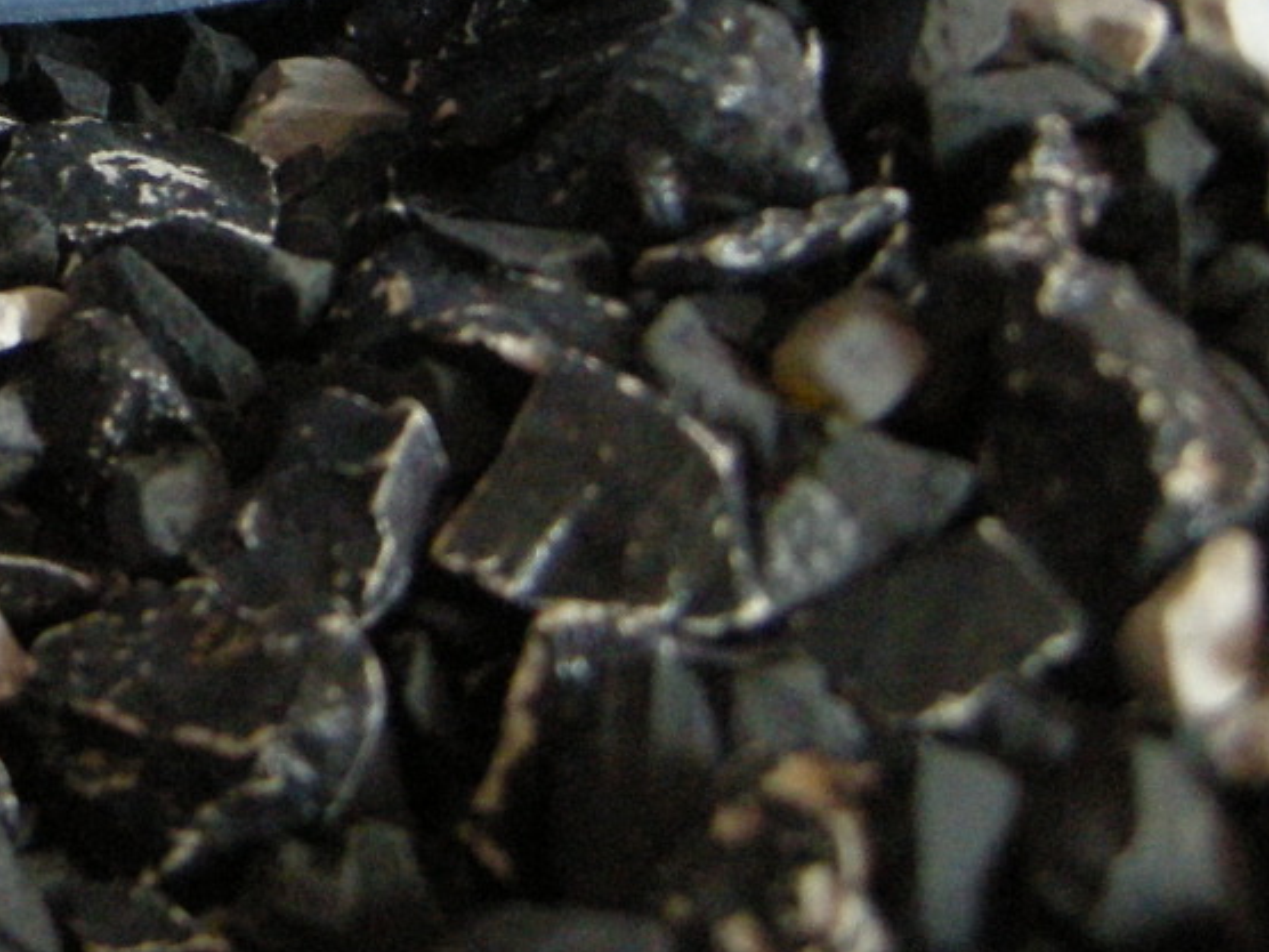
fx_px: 4729
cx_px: -500
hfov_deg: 14.5
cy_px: -468
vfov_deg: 11.1
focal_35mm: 129
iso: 400
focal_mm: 7.5
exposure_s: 1/48
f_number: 2.7
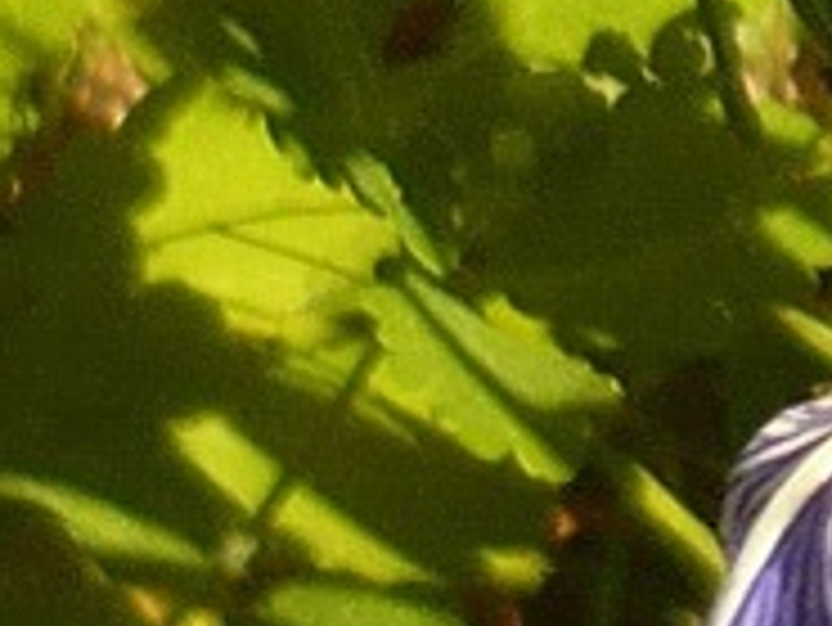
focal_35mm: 227
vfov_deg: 6.5
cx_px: 1534
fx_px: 5460
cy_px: -203
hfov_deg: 8.4
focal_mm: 5.8
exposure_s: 1/640
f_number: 2.8
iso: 100
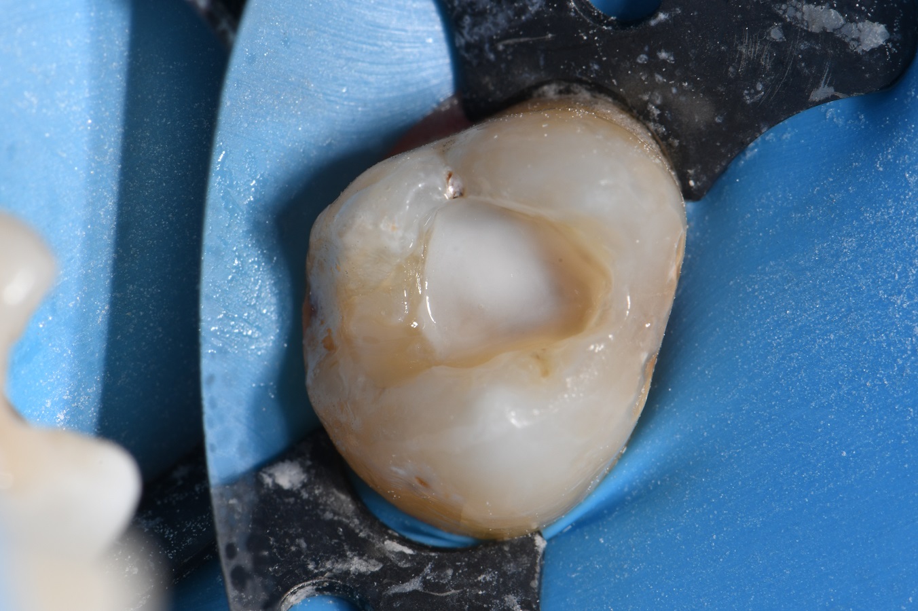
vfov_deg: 8.7
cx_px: 459
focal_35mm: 157
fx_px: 4001
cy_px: 306
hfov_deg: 13.1
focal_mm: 105
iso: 200
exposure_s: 1/200
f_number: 32
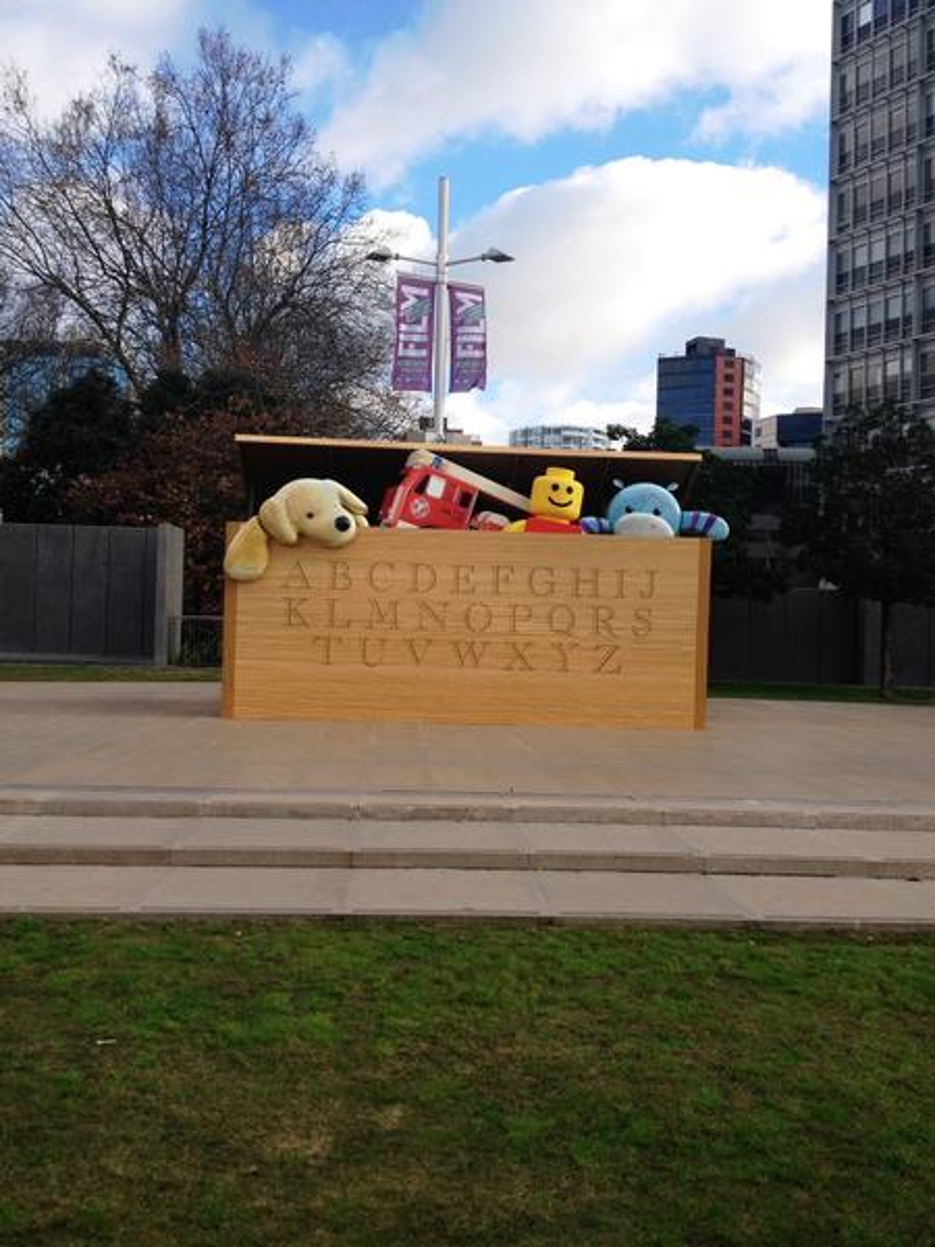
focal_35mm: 35
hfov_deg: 40.7
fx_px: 1260
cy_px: 624
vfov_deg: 52.6
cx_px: 468
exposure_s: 1/613
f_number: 2.4
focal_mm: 4.28
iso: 50
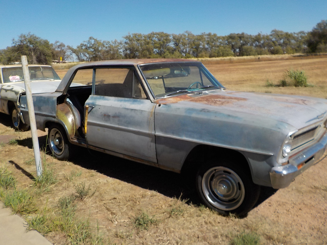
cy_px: 122
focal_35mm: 30
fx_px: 283
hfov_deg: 60.0
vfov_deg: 46.8
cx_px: 164
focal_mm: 4.1
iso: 125
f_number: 3.3
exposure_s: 1/1600
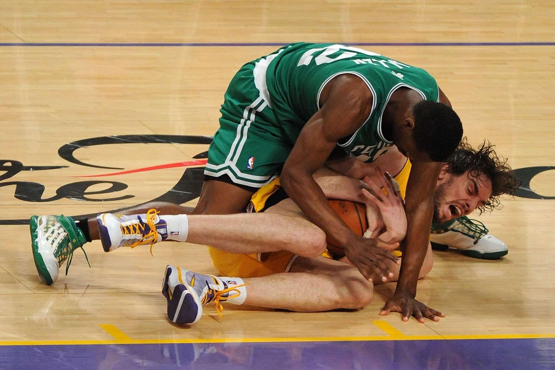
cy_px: 185
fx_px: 6166
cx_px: 278
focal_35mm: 400
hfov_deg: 5.2
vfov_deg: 3.4
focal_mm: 400
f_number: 4
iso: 3200
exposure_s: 1/640
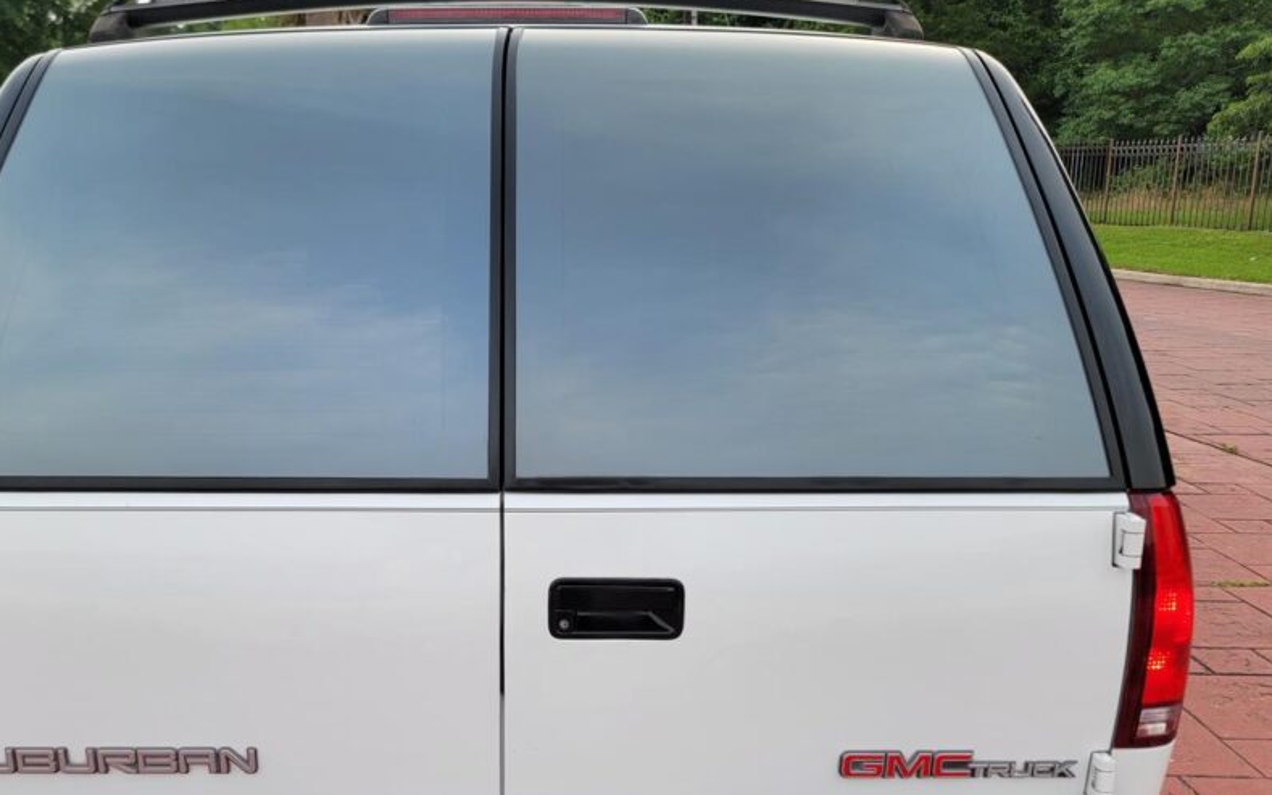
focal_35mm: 33
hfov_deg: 57.5
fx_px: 1144
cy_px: 560
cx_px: 487
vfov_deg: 37.7
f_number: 1.8
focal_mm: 6.7
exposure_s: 1/120
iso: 25
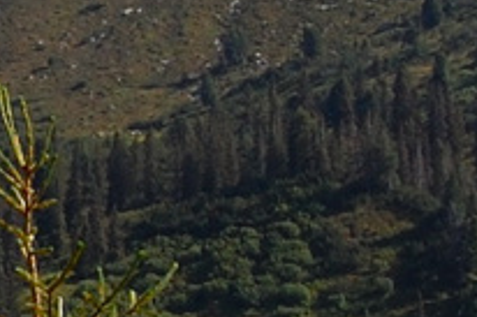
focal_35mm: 237
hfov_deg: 8.0
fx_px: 3138
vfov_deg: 5.8
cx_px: -718
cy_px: 236
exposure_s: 1/320
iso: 200
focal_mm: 20
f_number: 9
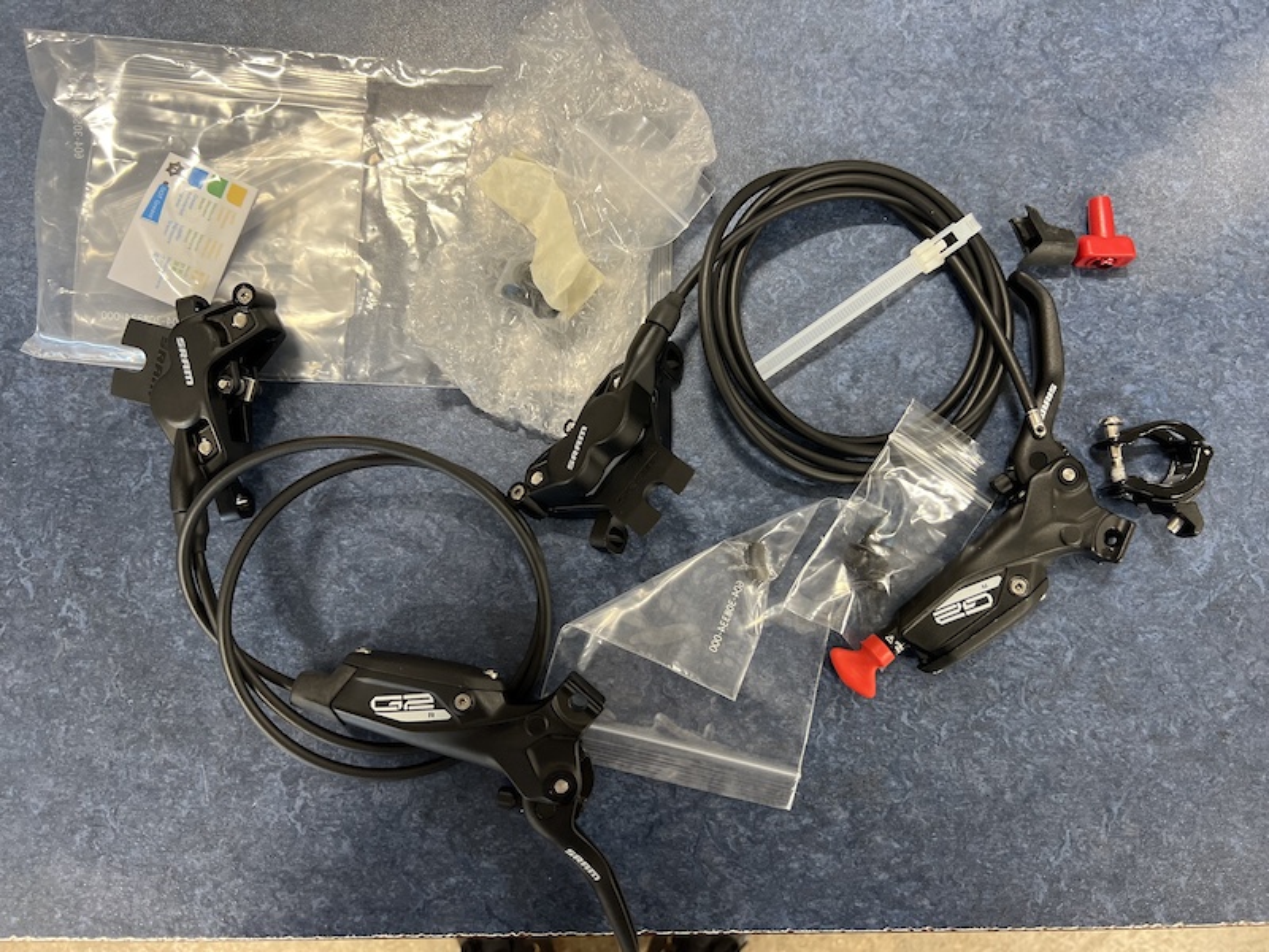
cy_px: 476
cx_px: 634
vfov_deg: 53.1
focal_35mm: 26
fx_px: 953
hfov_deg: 67.3
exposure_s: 1/120
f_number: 1.5
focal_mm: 5.7
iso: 125
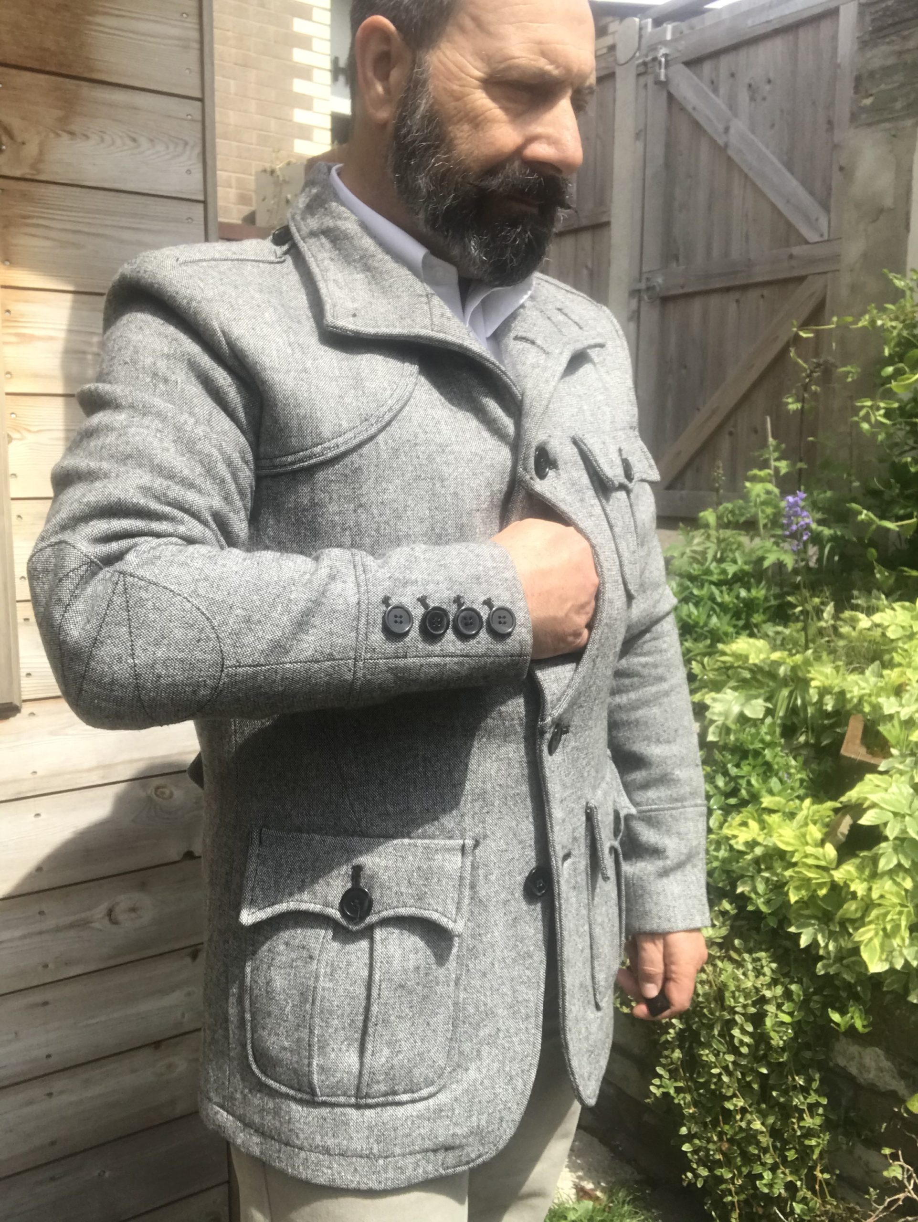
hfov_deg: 44.2
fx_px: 1130
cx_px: 459
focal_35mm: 32
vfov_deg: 56.8
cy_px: 611
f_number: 2.2
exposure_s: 1/815
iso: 25
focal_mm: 2.87
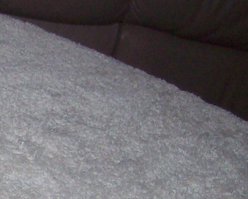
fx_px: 991
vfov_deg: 11.2
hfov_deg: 12.8
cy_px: 231
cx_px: -214
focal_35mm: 135
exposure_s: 1/64
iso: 80
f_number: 2.7
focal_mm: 6
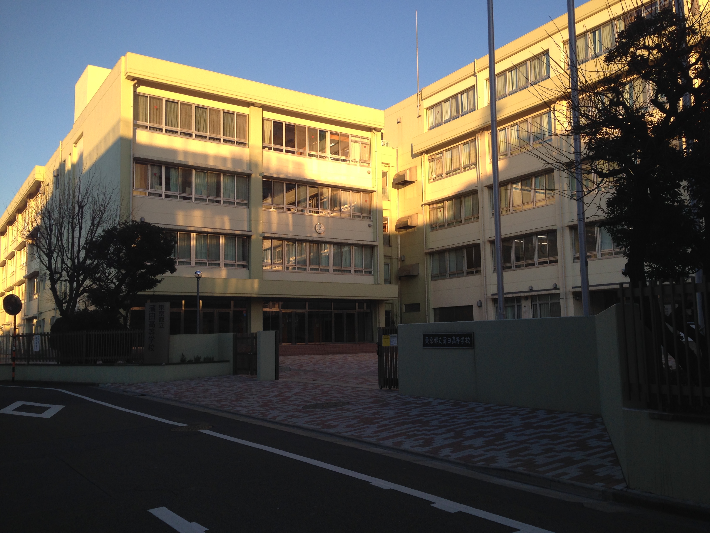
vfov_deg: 42.9
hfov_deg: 55.4
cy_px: 266
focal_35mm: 33
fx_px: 677
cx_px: 355
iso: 50
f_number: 2.4
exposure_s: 1/484
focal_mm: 4.12
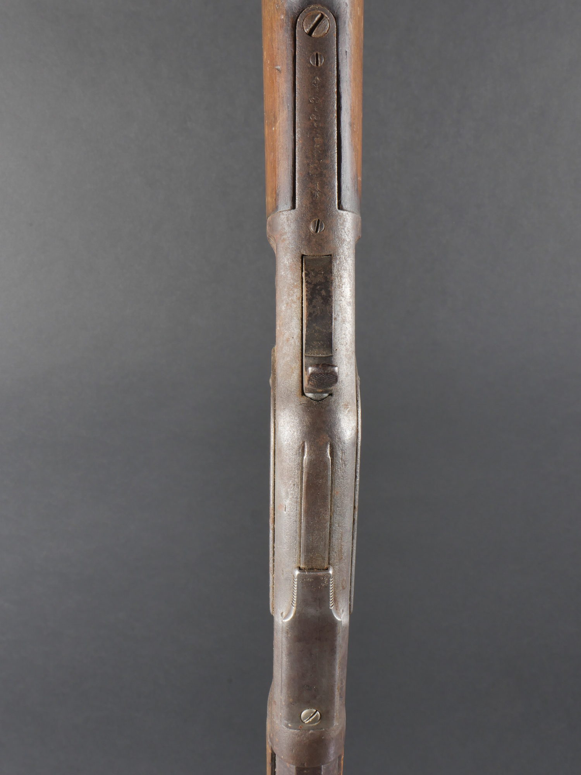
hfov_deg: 39.7
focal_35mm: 36
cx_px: 290
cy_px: 388
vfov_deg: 51.4
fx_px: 806
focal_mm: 18
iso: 200
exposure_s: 1/160
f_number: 16
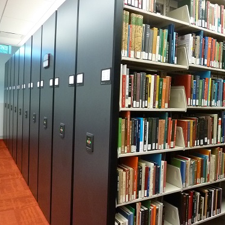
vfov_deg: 51.1
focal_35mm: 32
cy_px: 112
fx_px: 235
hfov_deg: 50.9
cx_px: 130
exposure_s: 1/25
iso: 400
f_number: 3.3
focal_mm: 4.4
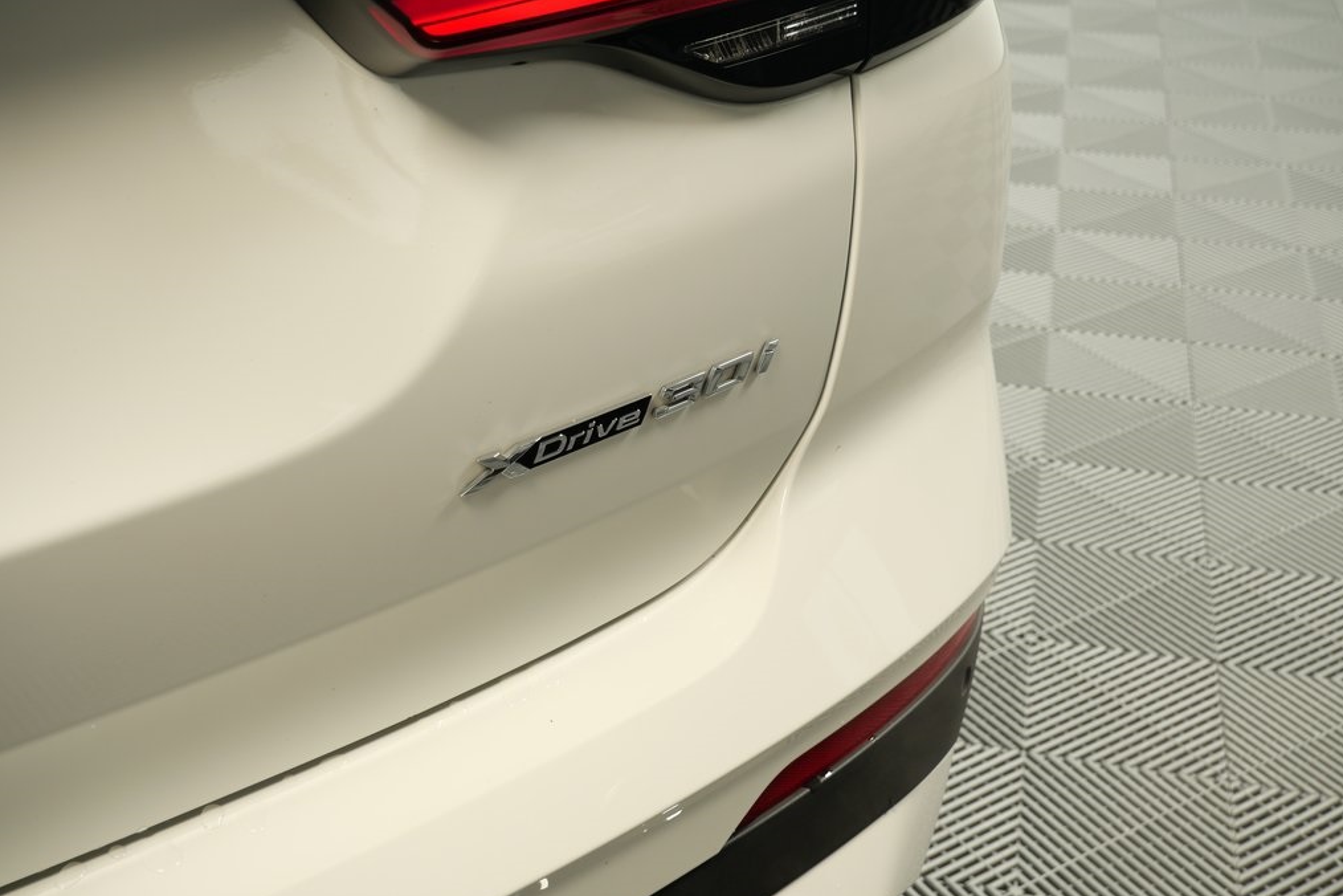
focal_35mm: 42
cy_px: 402
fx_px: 1567
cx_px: 674
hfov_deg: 46.4
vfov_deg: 31.9
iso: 200
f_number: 5
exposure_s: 1/200
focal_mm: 20
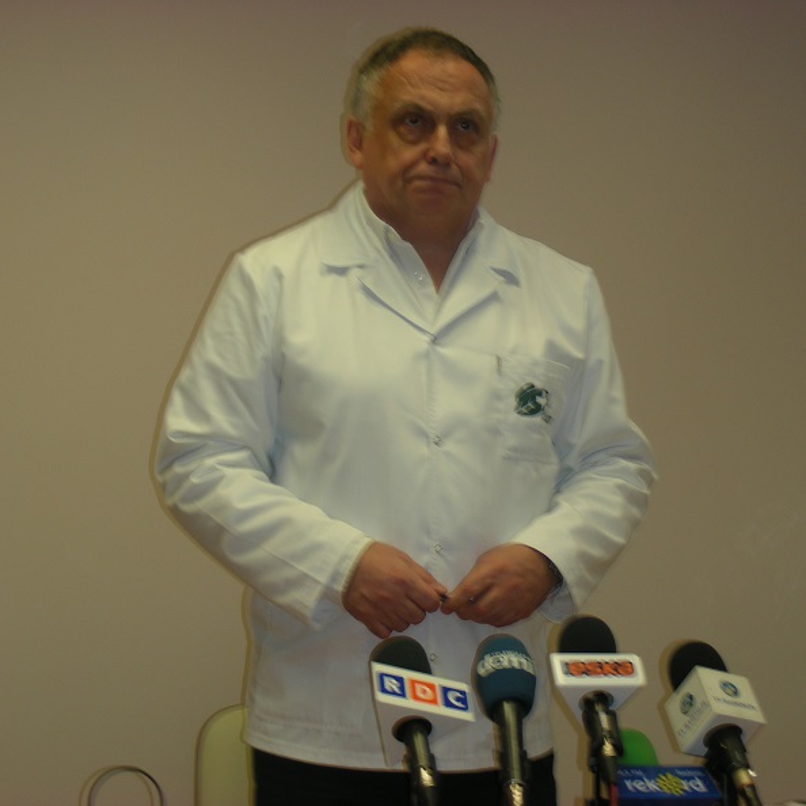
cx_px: 480
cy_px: 403
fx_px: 1976
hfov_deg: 23.0
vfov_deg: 23.1
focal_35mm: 75
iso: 50
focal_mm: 10.5
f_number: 3.5
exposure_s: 1/30
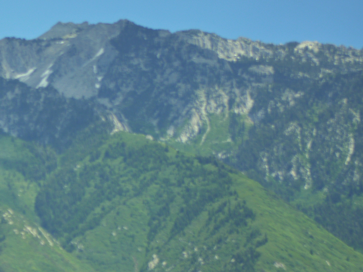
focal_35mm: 227
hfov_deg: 8.6
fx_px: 2385
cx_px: -128
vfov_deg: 6.5
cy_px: 315
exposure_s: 1/640
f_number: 4.5
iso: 100
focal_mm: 55
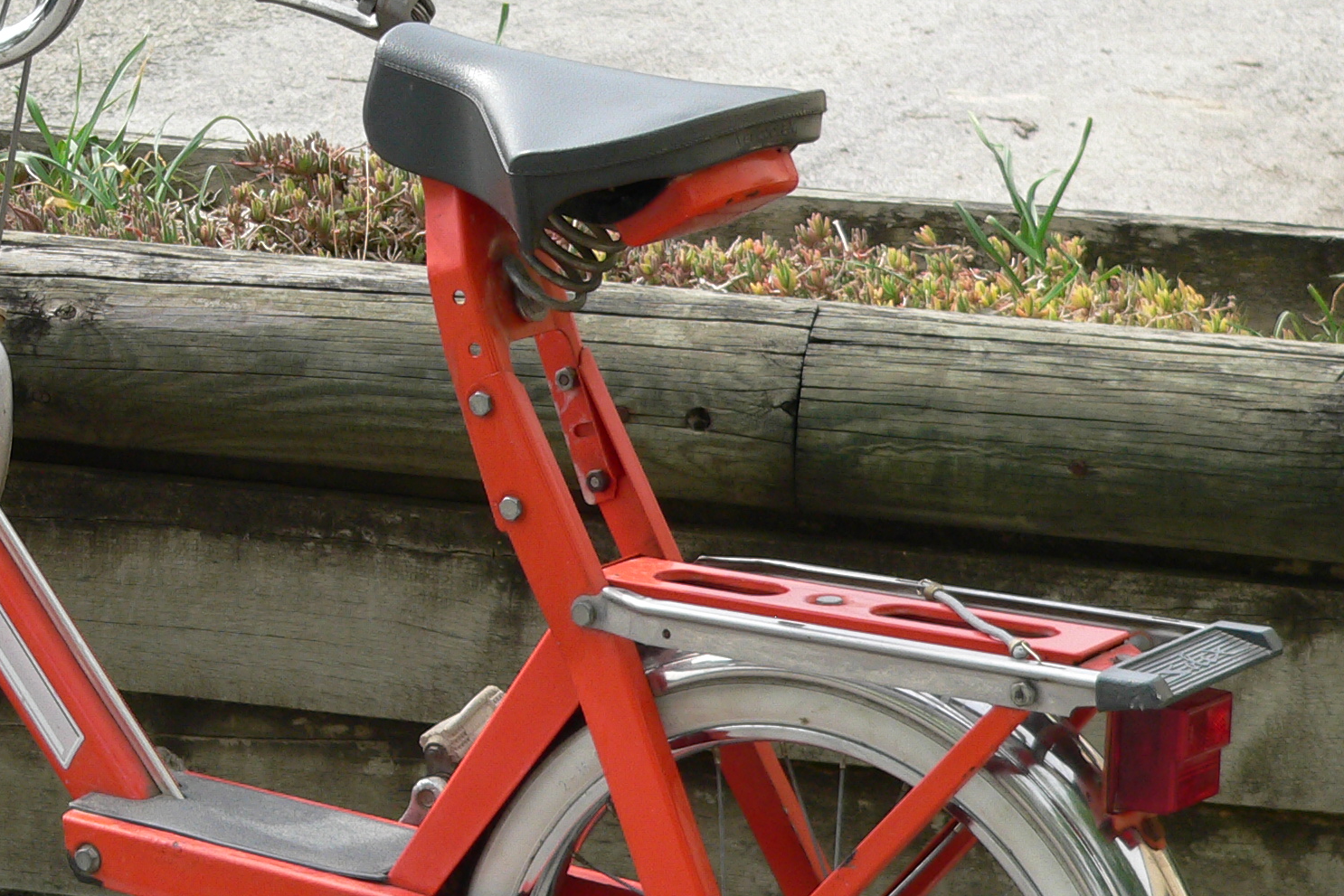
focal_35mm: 172
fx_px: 6421
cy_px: 689
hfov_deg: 11.9
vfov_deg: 8.0
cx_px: 374
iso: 100
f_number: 2.8
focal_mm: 16.1
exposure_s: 1/800
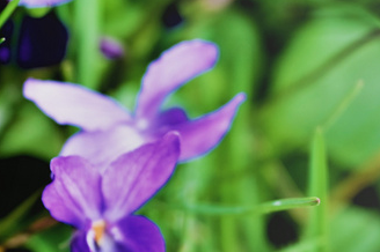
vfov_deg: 4.0
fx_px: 3649
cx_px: -330
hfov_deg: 5.8
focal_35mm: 346
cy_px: 146
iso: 200
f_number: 4.5
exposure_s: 1/320
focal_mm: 70
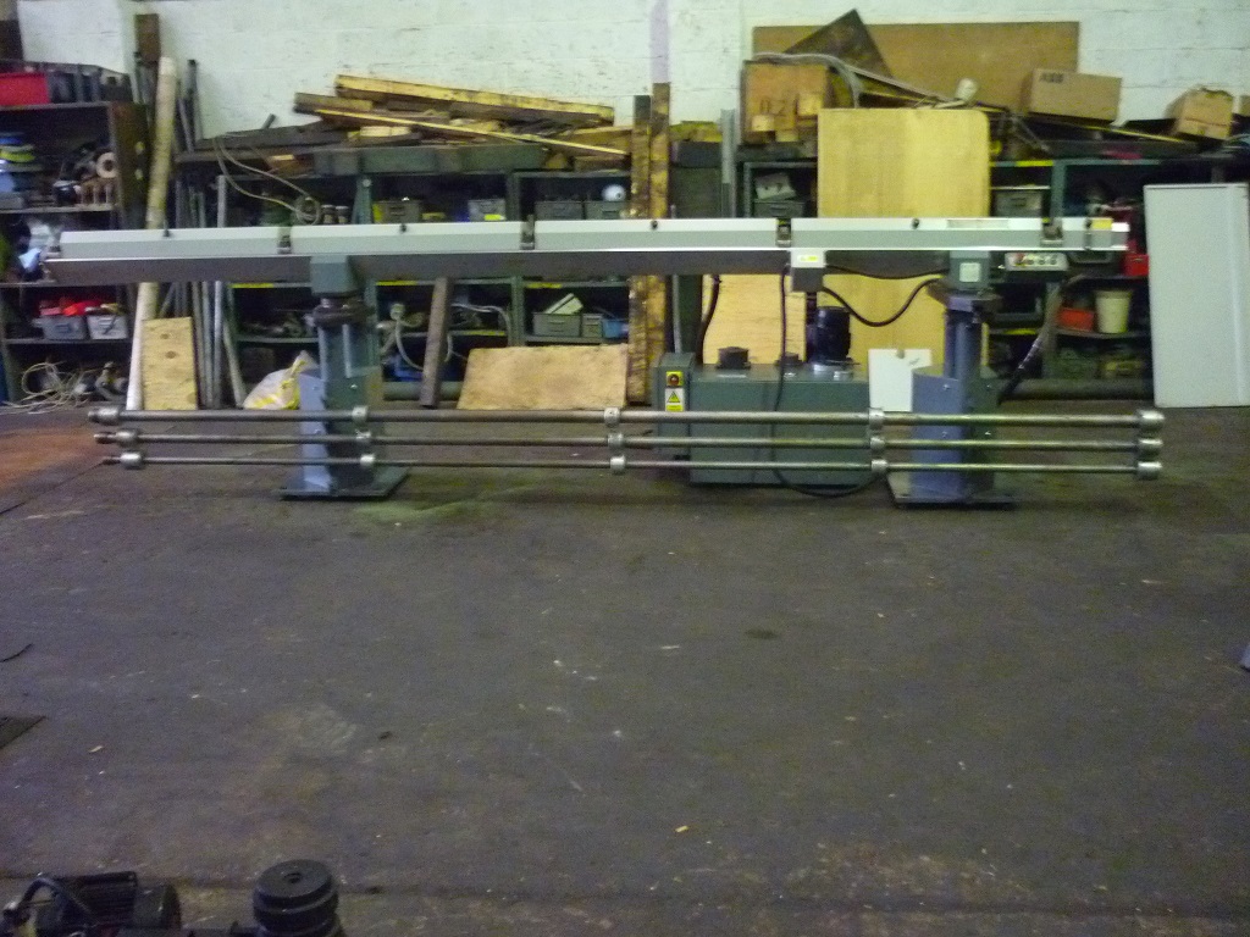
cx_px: 625
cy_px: 468
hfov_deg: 55.4
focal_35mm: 33
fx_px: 1192
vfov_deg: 42.9
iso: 800
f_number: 2.8
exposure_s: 1/8
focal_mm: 5.5
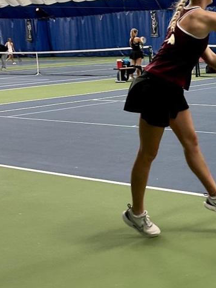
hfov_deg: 25.0
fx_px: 465
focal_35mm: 56
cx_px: 211
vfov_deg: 33.8
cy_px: 84
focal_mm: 5.7
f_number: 1.5
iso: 64
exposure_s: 1/60
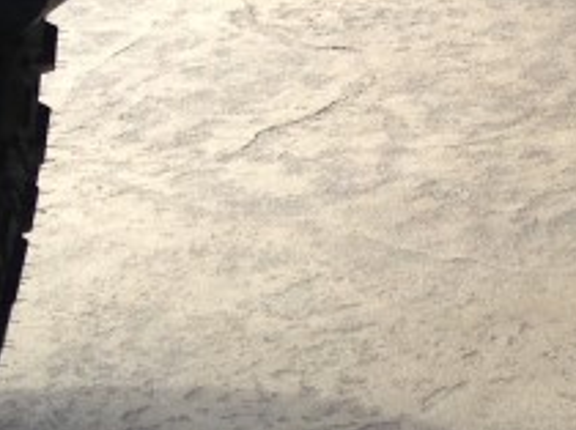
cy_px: -140
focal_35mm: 161
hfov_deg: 11.7
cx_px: 916
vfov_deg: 9.0
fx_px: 2676
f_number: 2.4
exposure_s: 1/352
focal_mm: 4.12
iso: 50
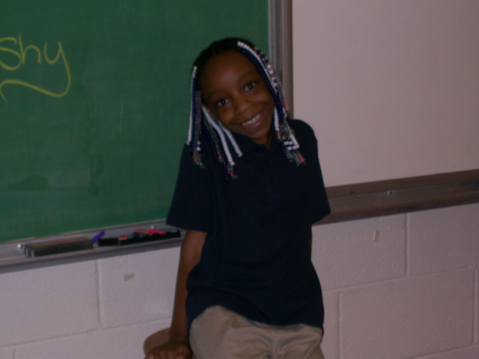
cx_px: 240
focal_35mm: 108
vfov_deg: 13.7
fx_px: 1494
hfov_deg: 18.2
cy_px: 180
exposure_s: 1/125
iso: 80
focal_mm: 18
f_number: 4.8
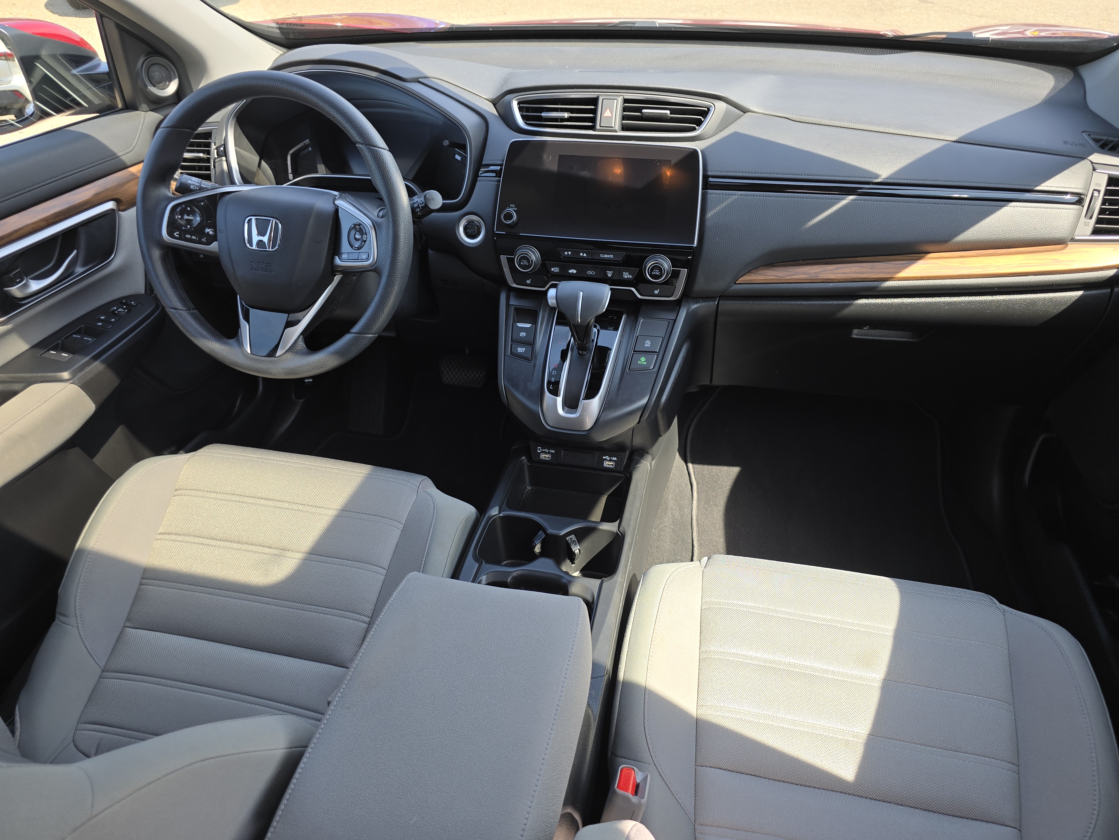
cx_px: 560
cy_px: 420
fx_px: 744
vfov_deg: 58.9
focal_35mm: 23
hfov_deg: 73.9
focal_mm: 6.3
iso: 16
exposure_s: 1/180
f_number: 1.7
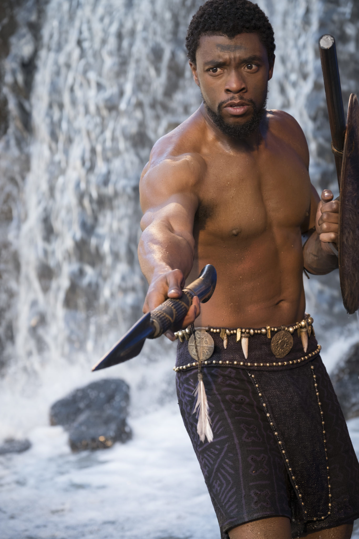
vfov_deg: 13.4
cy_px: 270
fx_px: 2288
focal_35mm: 153
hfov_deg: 9.0
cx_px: 180
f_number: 5
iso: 800
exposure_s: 1/250
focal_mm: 102.2
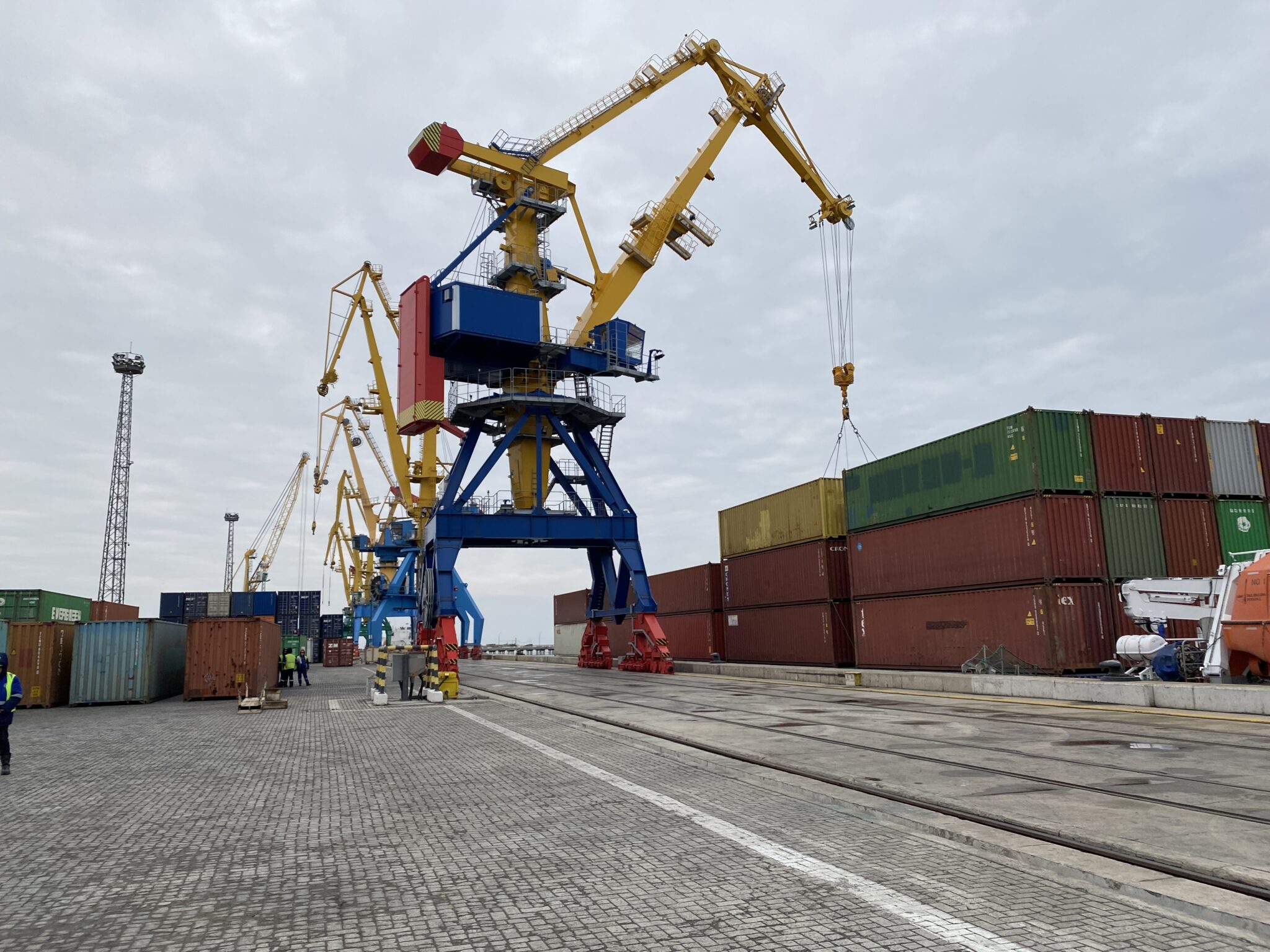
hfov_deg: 67.3
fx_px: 954
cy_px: 476
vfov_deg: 53.1
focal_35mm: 26
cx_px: 635
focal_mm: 4.25
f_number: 1.8
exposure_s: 1/376
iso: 32
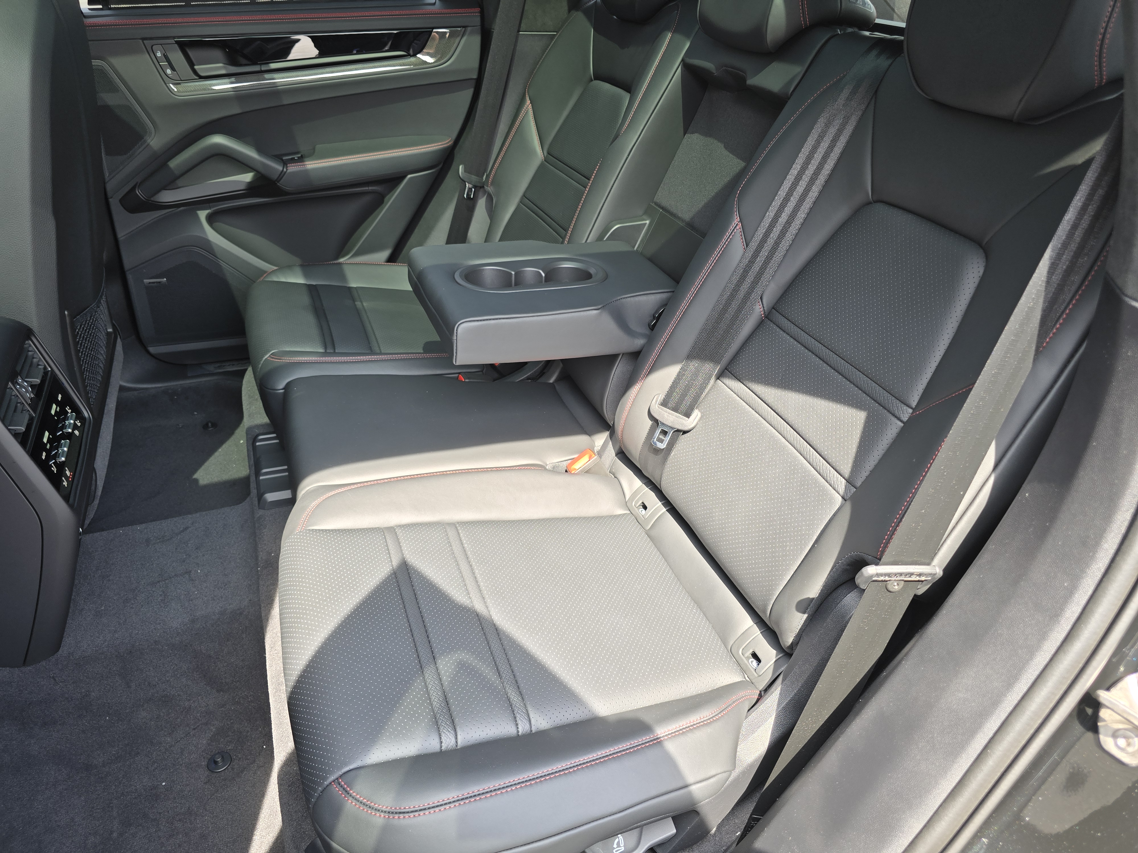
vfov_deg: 58.9
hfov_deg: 73.9
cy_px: 426
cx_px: 569
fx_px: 756
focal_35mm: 23
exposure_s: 1/180
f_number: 1.7
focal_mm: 6.3
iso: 50
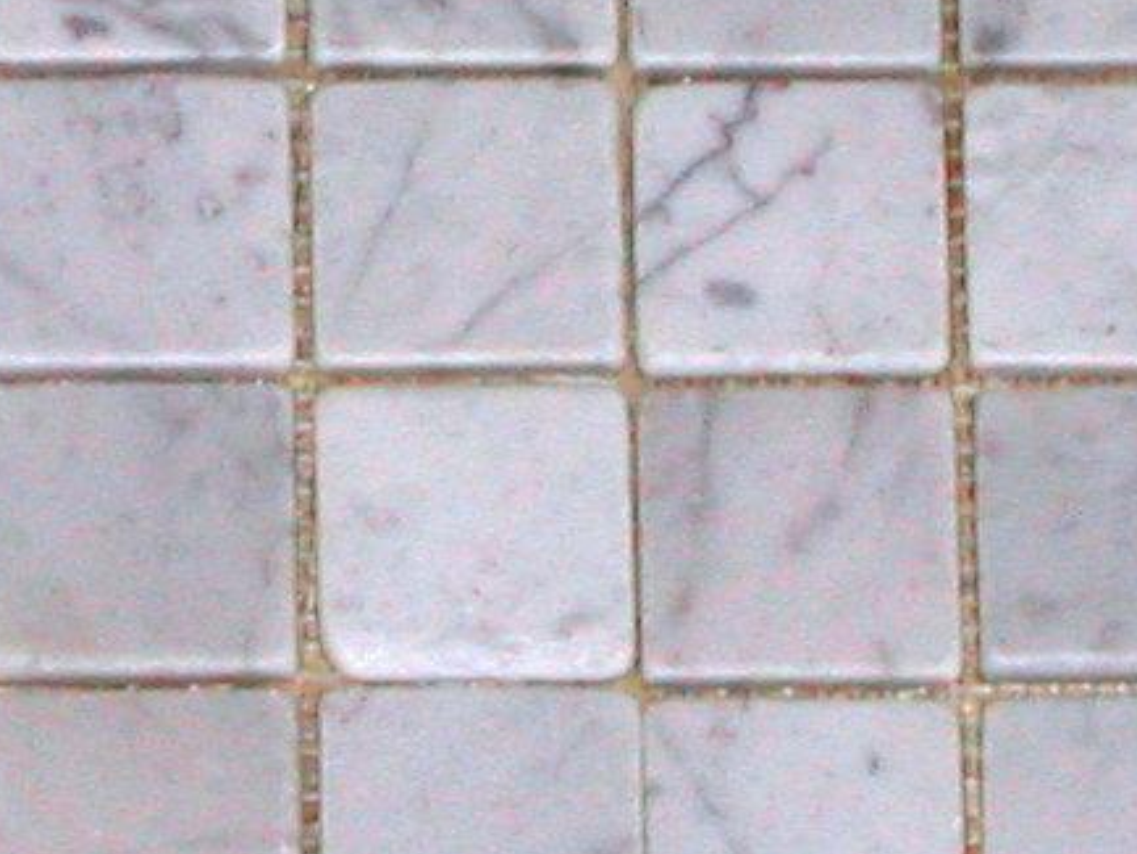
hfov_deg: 4.3
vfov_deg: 3.2
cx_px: -368
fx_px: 15081
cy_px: 307
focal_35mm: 459
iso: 100
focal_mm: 20.5
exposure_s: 1/60.1
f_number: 4.6
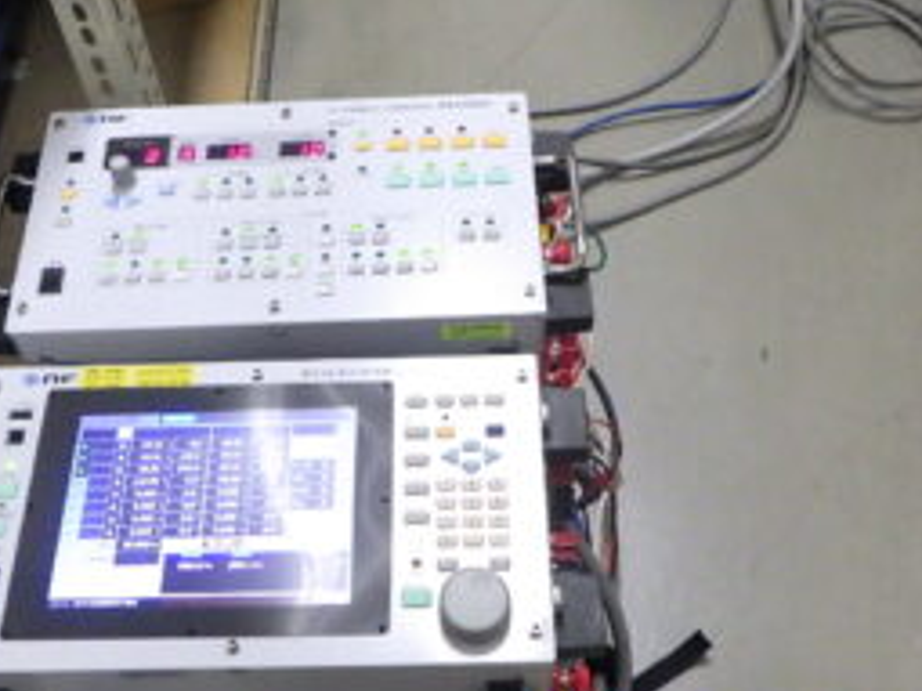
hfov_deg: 43.0
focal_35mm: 44
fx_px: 1171
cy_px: 391
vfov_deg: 32.8
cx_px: 437
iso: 1600
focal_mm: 5
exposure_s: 1/60
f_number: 3.5
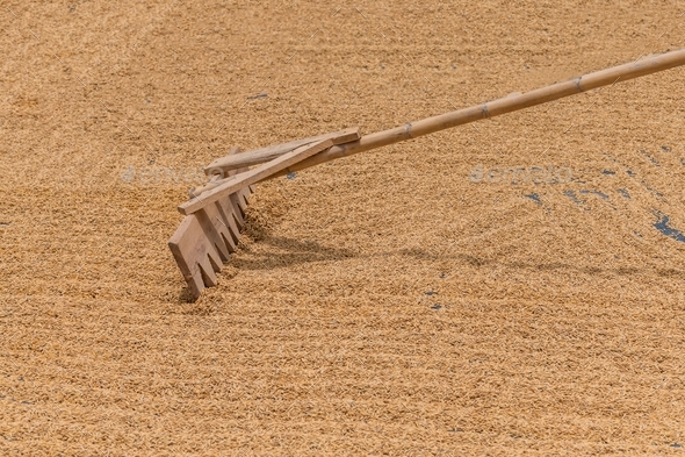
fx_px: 1598
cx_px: 342
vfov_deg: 16.3
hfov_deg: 24.2
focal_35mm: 84
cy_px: 228
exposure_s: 1/640
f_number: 8
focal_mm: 56
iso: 100
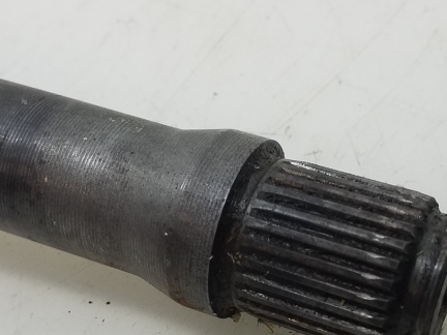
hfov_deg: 30.2
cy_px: 294
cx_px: 249
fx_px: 826
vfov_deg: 22.4
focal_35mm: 64
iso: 125
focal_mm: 3.6
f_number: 1.9
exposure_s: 1/50
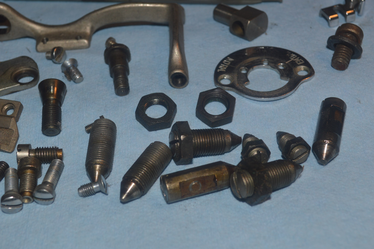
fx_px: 623
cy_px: 124
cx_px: 187
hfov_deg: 33.4
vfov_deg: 22.6
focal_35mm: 60
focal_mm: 40
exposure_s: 1/60
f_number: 8
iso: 100
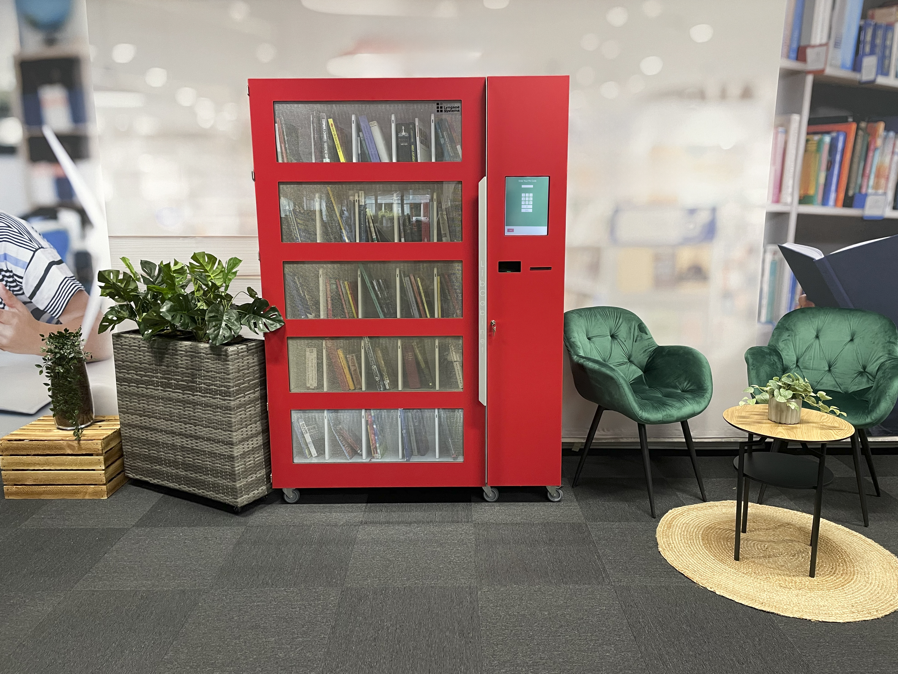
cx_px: 449
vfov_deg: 53.1
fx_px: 674
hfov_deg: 67.3
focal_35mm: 26
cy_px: 337
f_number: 1.6
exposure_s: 1/50
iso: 125
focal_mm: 4.2
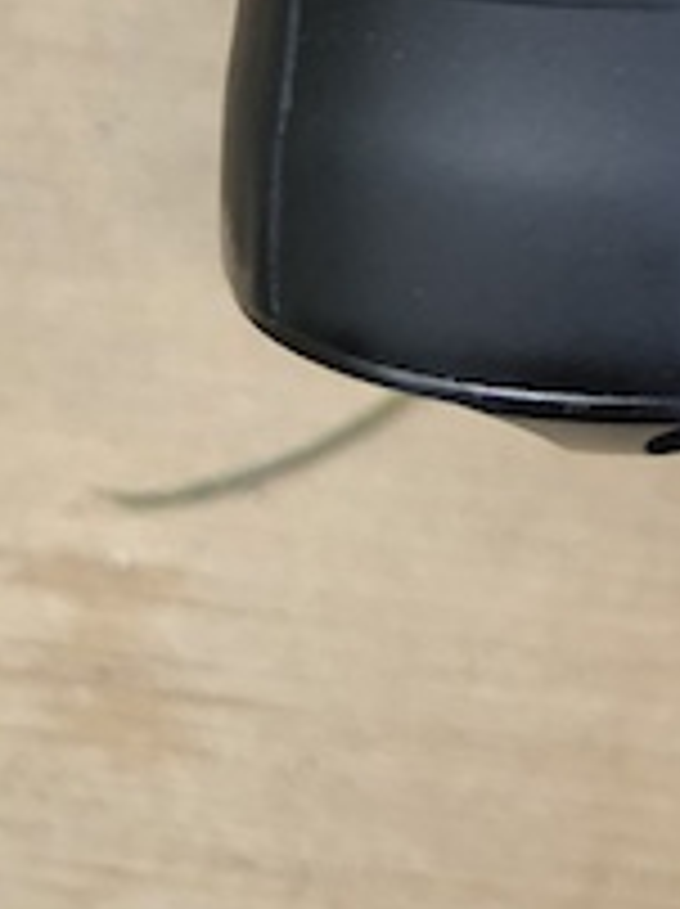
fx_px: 2913
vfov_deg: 14.8
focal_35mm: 111
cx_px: 986
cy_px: -868
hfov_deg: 12.7
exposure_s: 1/120
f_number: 1.8
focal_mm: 3.99
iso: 64
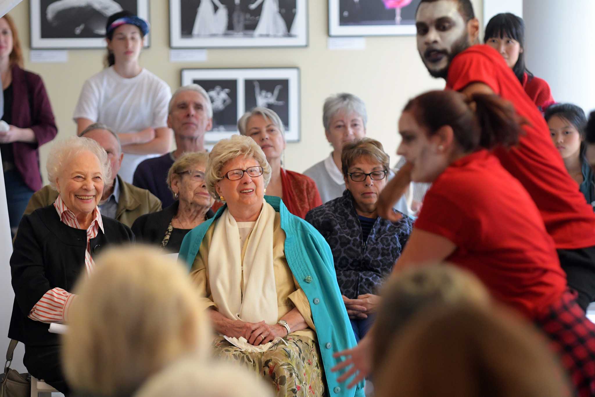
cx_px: 298
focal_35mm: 202
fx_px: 3346
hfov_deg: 10.2
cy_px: 198
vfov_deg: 6.8
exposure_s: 1/320
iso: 2500
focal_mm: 135
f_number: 4
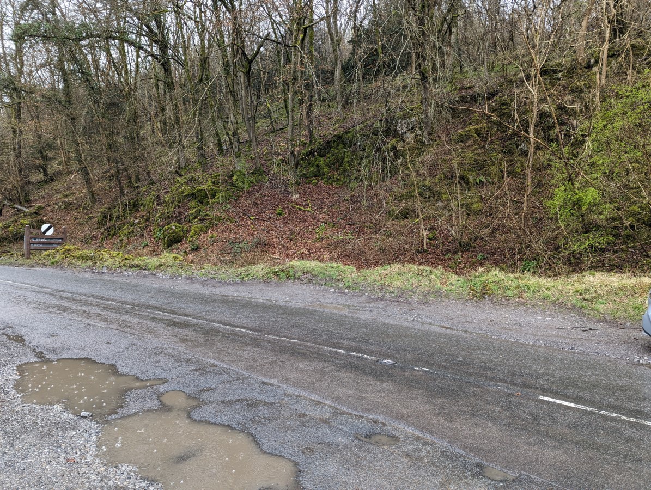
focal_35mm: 24
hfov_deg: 71.5
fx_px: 452
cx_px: 326
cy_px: 245
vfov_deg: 56.9
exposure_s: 1/96.7
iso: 70
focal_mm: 6.81
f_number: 1.85
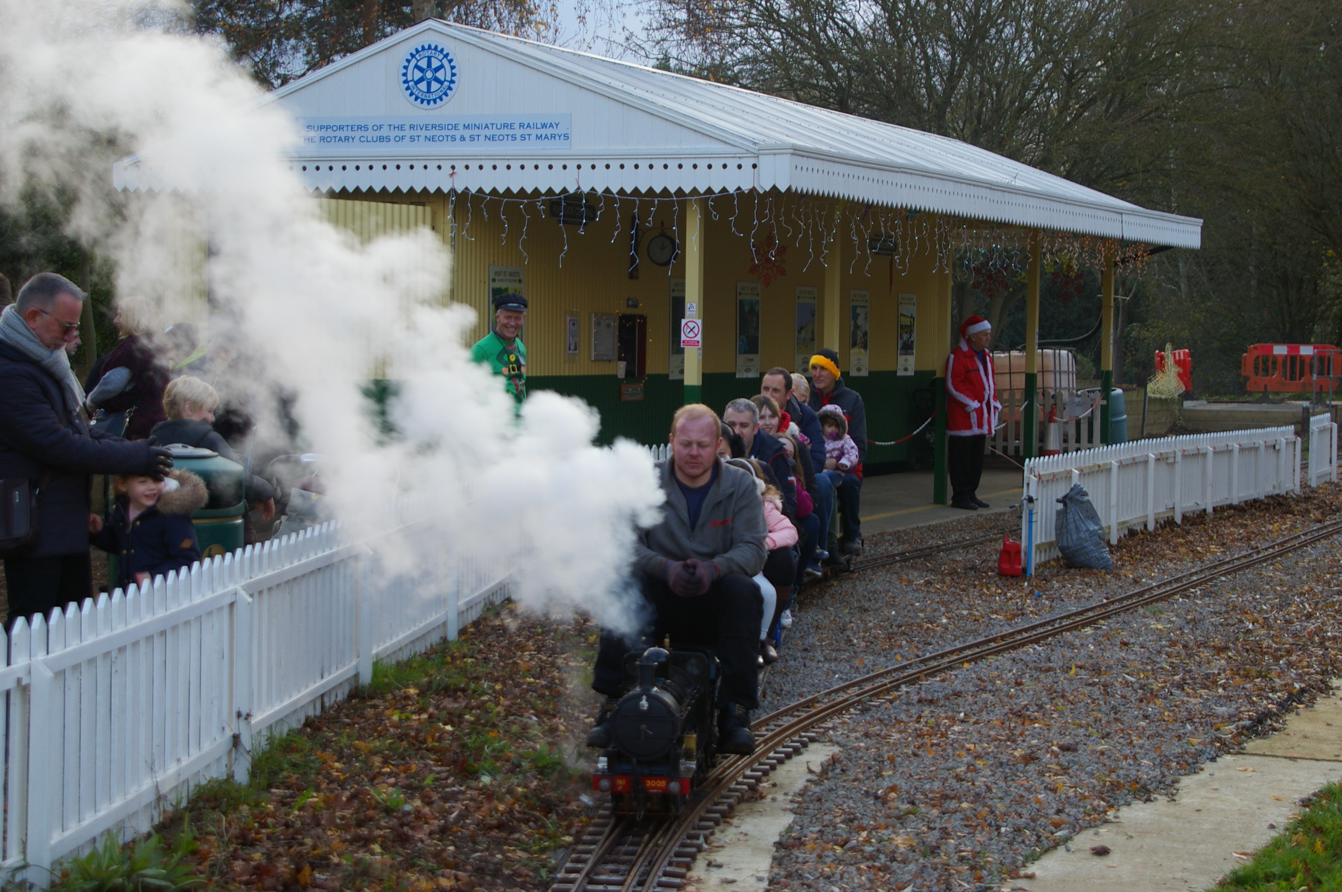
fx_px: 2514
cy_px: 446
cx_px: 671
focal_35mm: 68
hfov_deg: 29.9
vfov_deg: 20.1
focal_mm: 45
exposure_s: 1/90
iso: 200
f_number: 5.6
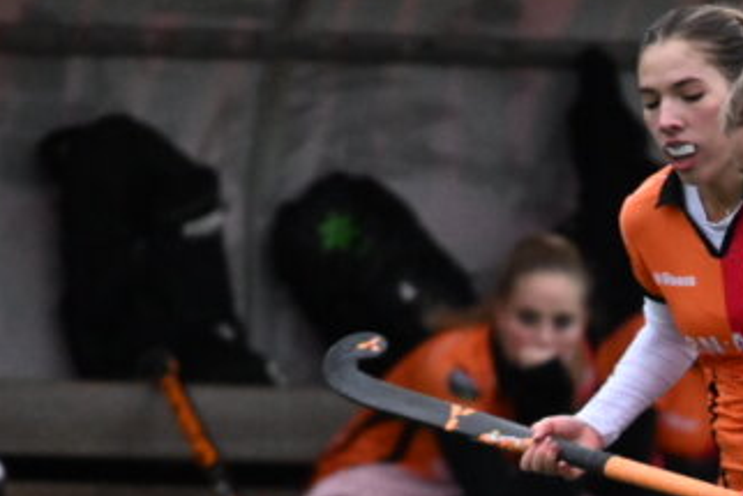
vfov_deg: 0.6
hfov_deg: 0.9
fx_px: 46126
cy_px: 563
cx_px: 1068
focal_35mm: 2234
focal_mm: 600
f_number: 6.3
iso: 6400
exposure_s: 1/800
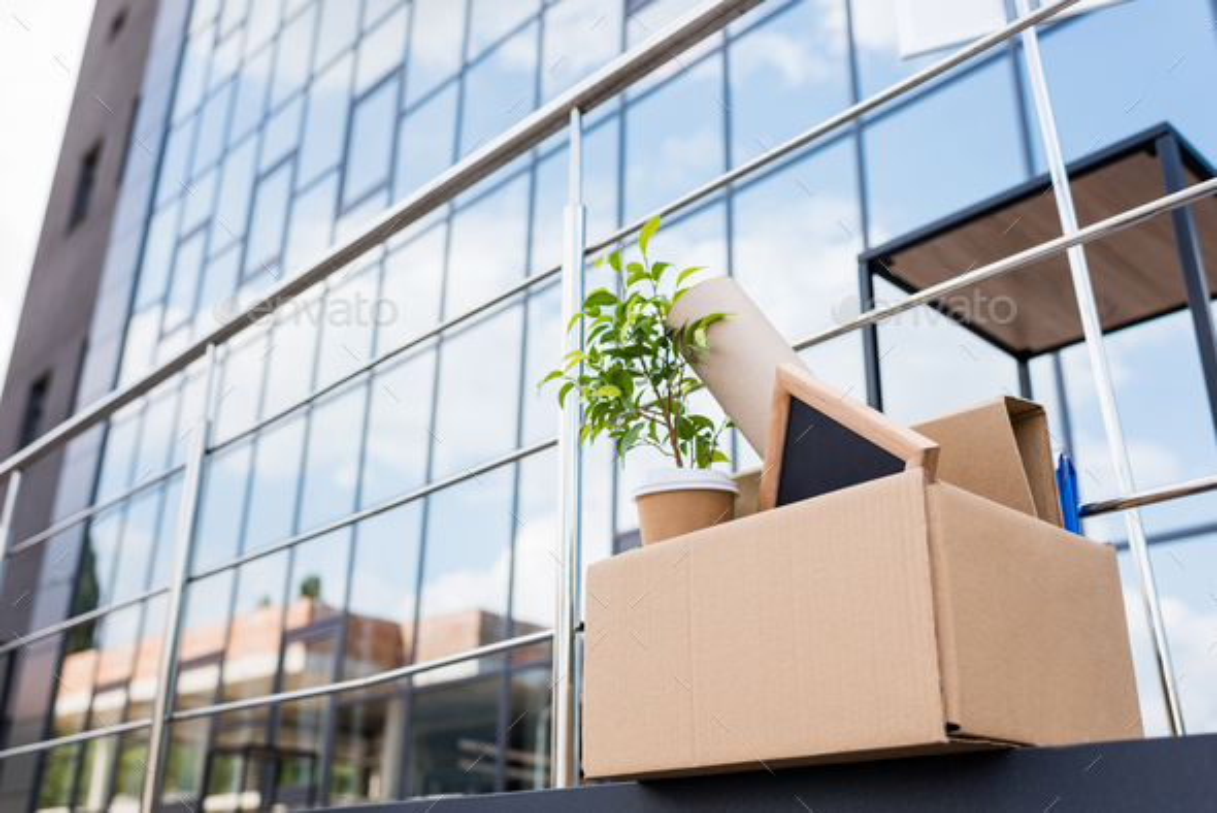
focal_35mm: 35
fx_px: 1184
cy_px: 406
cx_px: 608
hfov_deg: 54.4
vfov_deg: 37.9
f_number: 3.5
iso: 160
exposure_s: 1/400
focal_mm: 35
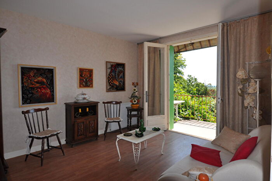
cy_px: 90
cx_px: 136
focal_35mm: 21
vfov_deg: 59.4
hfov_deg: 81.3
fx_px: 158
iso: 200
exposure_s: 1/200
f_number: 7.1
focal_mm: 14
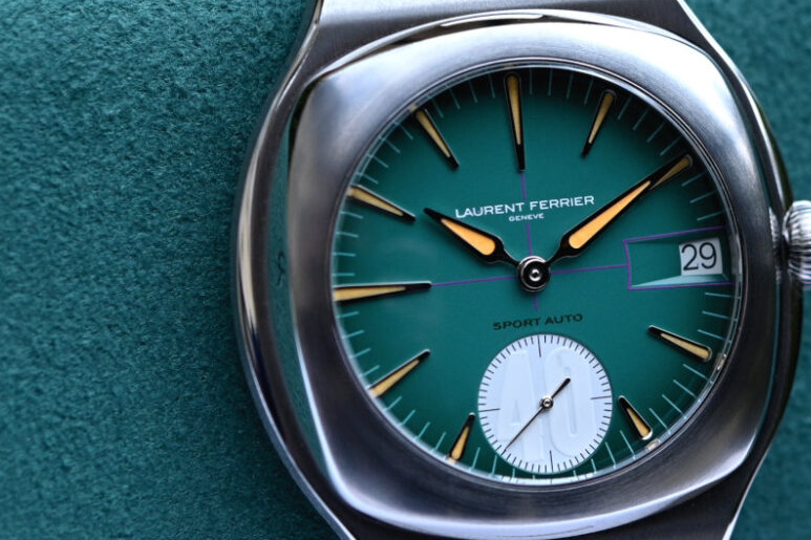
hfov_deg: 12.9
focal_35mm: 159
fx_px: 3581
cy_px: 352
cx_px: 546
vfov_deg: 8.6
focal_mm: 60
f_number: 5
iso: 400
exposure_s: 1/2000
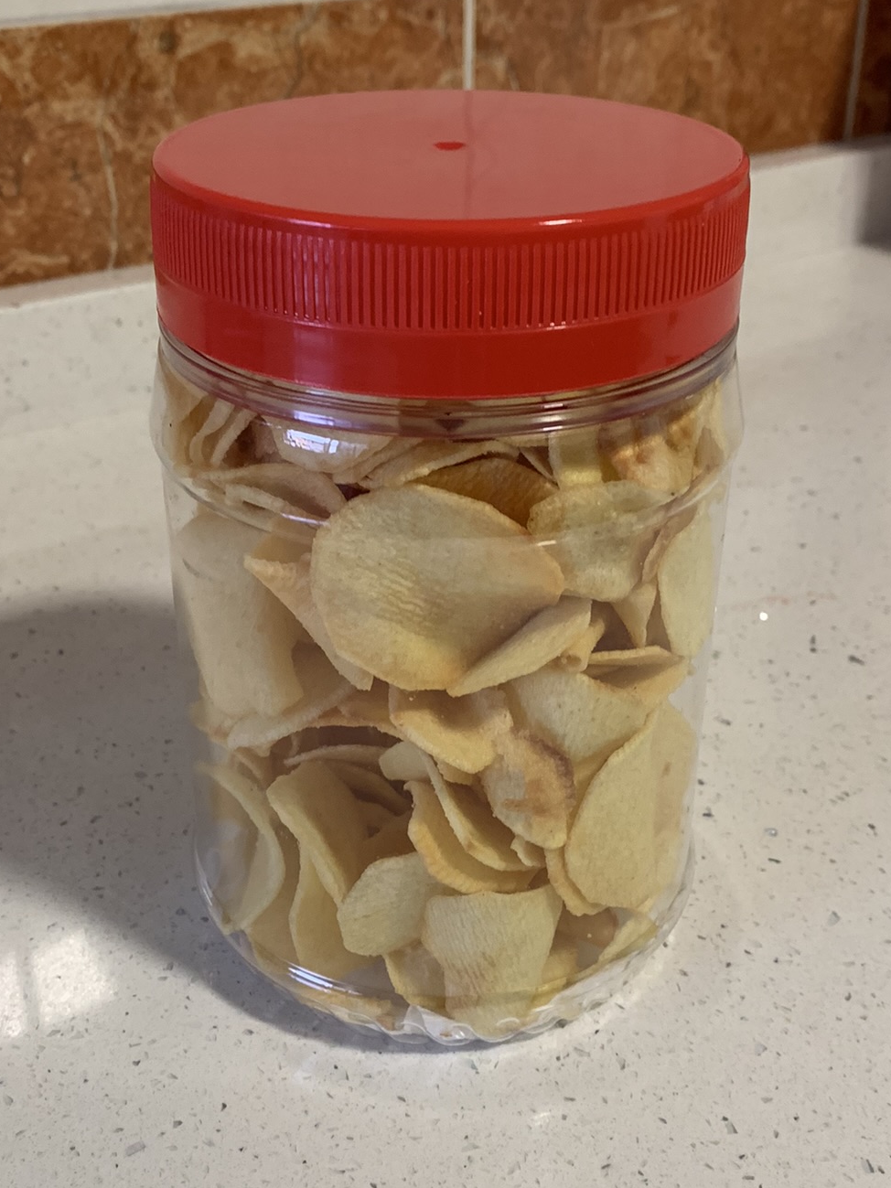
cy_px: 576
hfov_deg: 35.1
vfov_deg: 45.8
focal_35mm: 41
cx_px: 433
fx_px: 1407
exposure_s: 1/60
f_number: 1.8
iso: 160
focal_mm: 4.25
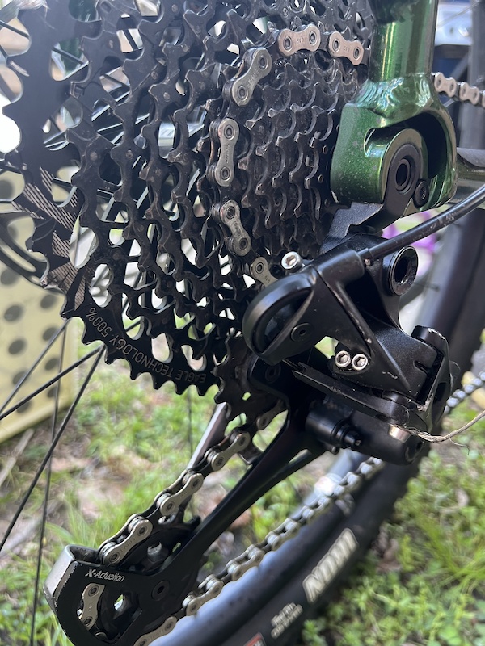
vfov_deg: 67.3
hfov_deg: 53.1
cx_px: 242
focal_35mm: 26
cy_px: 323
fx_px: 486
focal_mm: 5.7
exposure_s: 1/60
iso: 160
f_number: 1.5
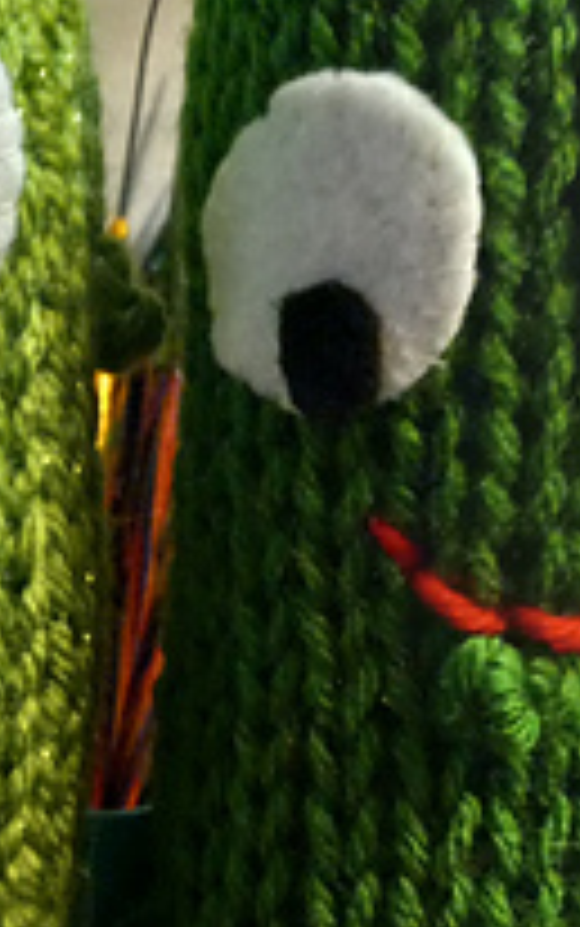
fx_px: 2248
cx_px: 40
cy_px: 752
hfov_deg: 14.5
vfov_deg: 22.9
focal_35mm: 89
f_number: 1.8
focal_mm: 3.94
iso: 400
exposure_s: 1/30
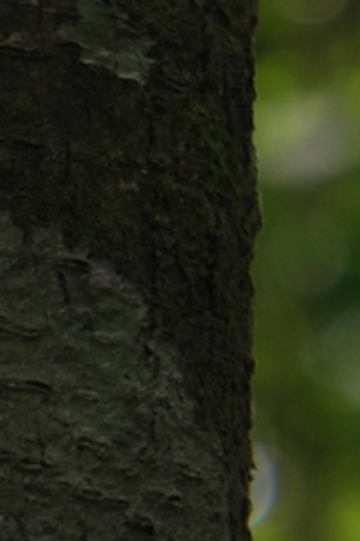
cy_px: 532
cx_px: -733
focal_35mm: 477
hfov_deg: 2.8
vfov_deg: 4.3
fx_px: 7164
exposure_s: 1/60
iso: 400
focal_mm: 50
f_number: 5.6
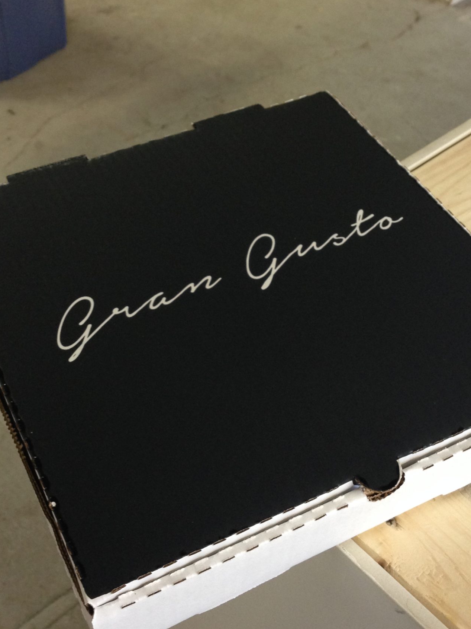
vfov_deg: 38.2
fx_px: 907
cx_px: 258
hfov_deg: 29.1
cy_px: 302
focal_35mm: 50
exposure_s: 1/20
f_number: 2.4
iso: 160
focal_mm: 4.12
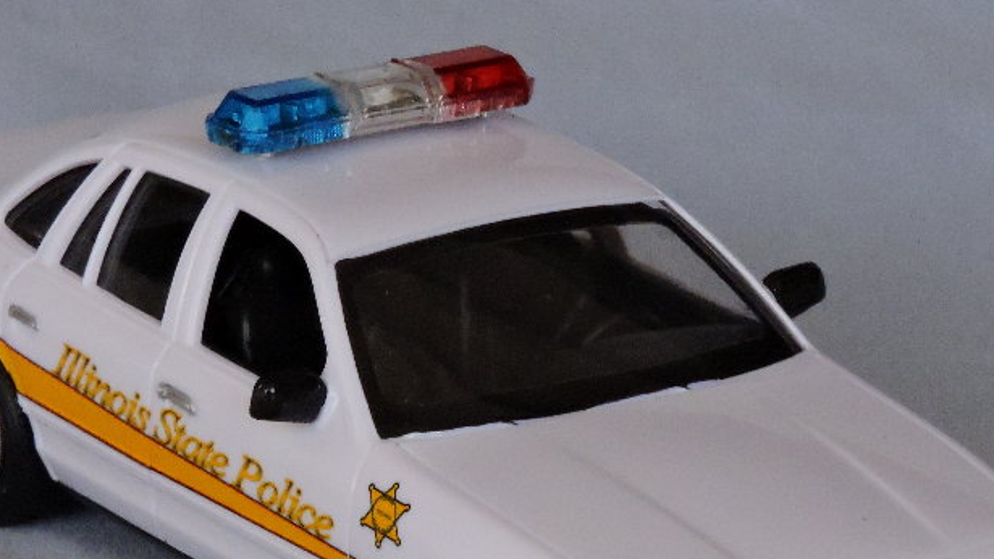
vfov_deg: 4.5
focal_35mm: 271
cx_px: 501
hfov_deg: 8.0
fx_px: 7143
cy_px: 418
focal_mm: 30.5
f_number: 6.5
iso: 1600
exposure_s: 1/1000
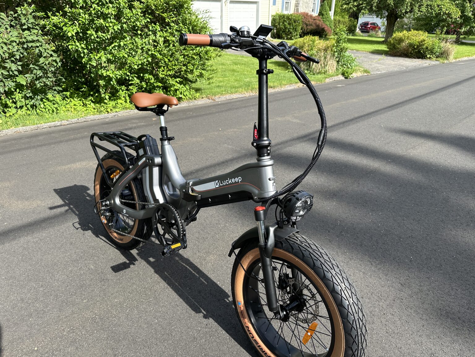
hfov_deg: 71.6
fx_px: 329
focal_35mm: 24
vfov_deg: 56.8
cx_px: 238
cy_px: 178
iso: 80
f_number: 1.78
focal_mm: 6.86
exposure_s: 1/1272
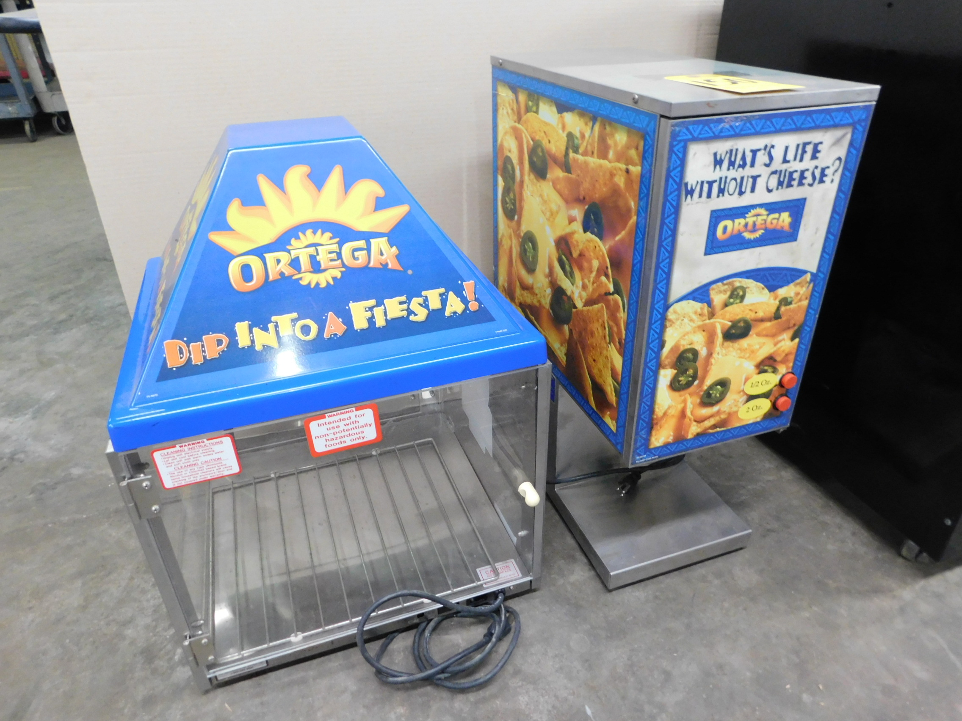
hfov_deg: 73.9
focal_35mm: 23
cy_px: 360
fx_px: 639
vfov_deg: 58.9
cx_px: 481
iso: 400
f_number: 3
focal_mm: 4
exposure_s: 1/10
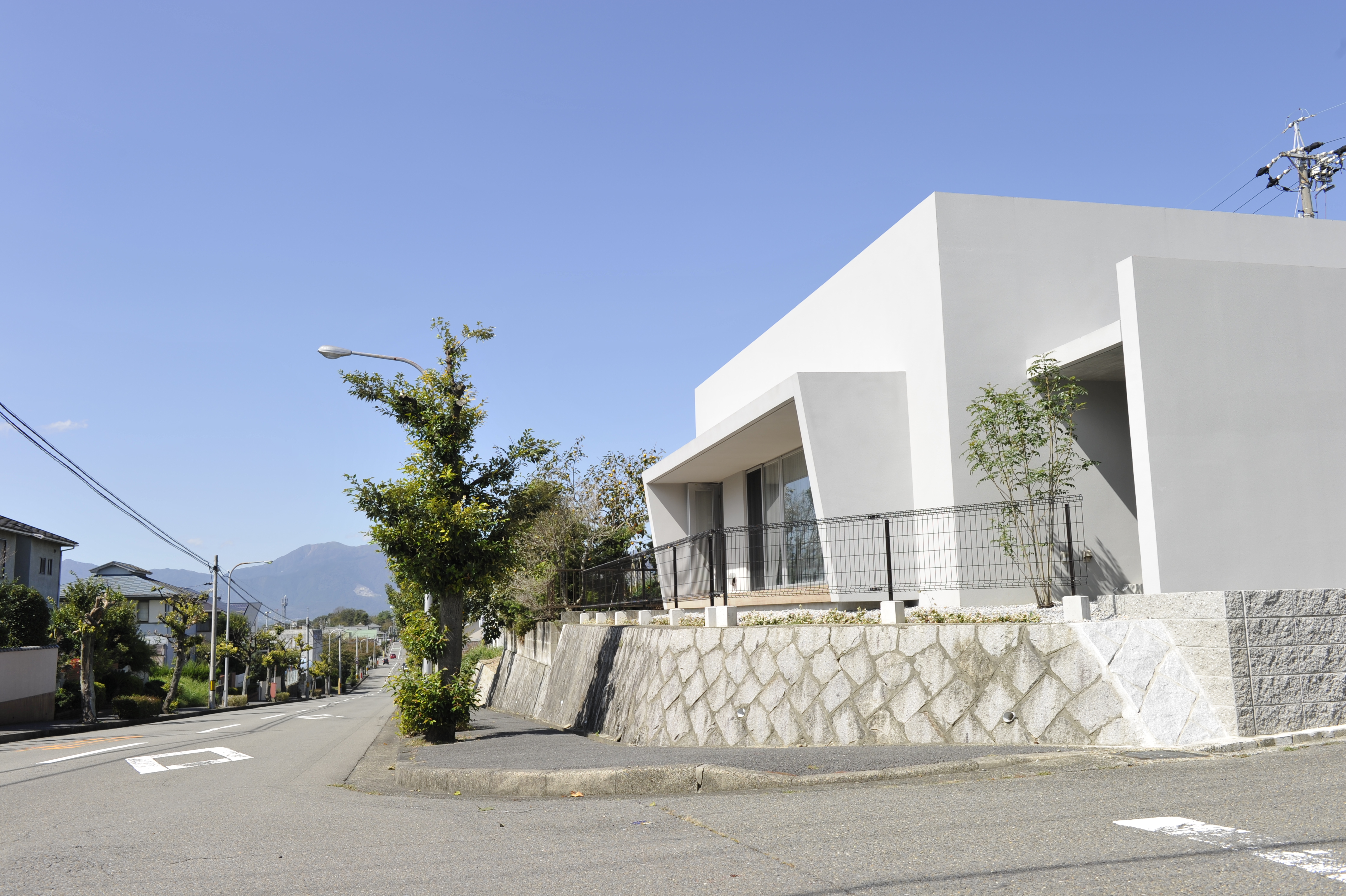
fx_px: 1158
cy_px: 448
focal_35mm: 31
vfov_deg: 42.3
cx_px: 673
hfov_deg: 60.3
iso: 200
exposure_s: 1/320
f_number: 9
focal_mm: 31
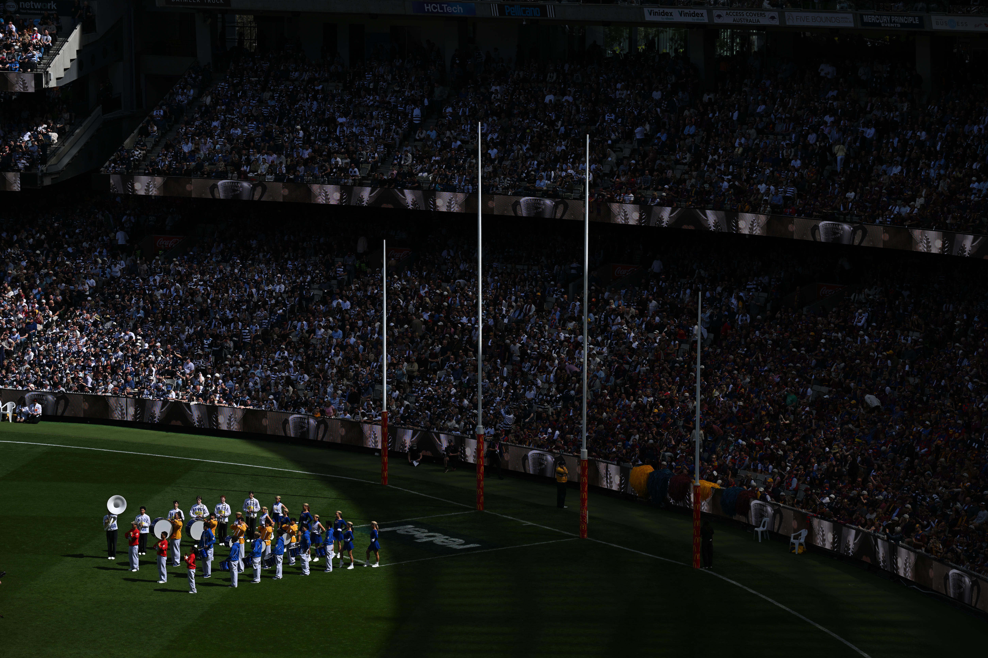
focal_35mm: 130
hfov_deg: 15.8
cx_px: 494
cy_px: 329
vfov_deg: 10.5
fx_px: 3567
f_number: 5.6
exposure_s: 1/1250
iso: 64
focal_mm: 130
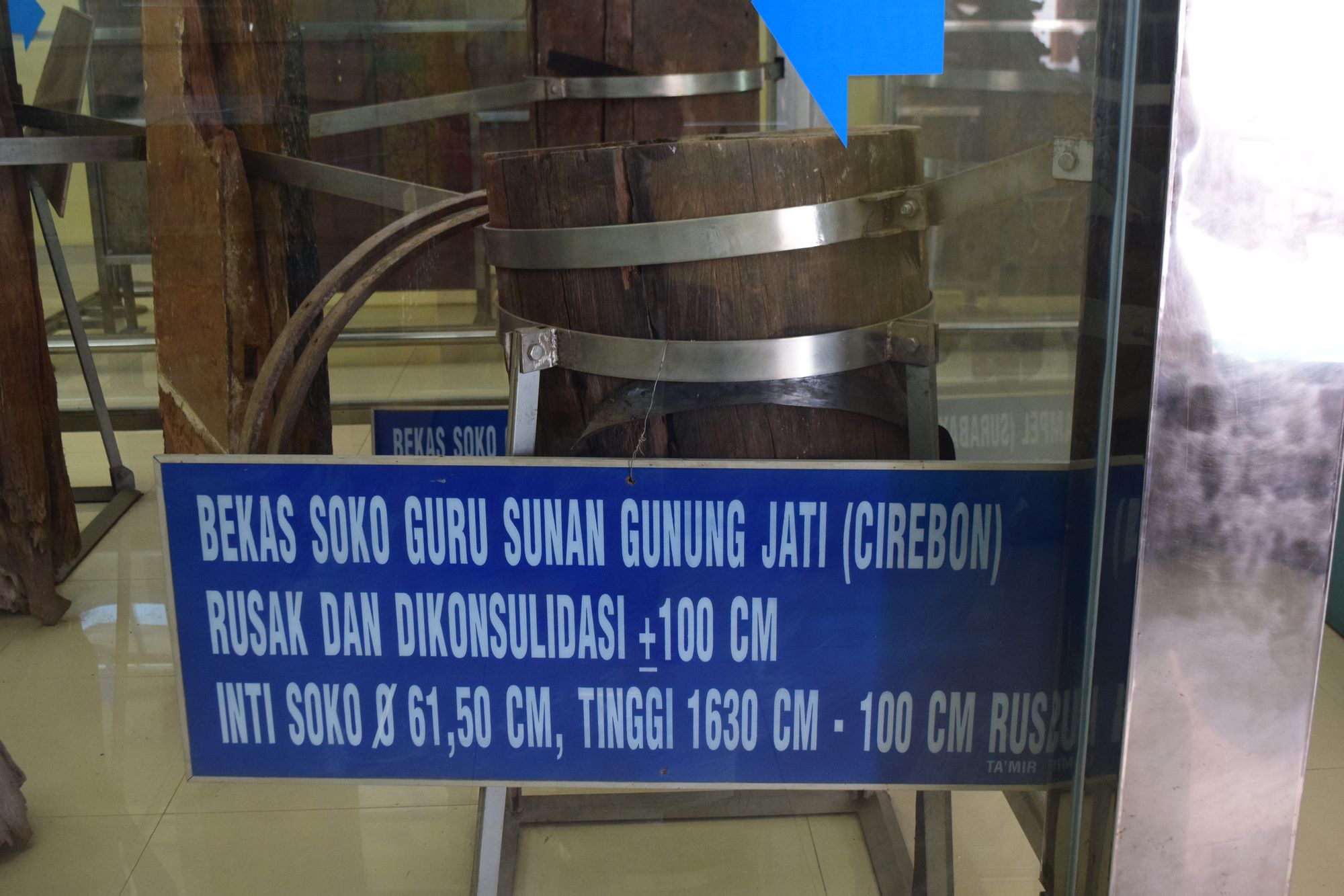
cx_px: 672
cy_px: 448
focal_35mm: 39
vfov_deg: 34.2
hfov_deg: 49.6
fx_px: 1456
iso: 1600
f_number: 6.3
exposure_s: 1/15
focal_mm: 26
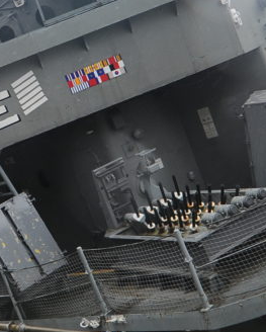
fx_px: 776
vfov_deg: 23.9
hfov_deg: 19.0
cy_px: 95
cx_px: 9
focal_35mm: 79
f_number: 5.6
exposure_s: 1/250
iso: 320
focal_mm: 18
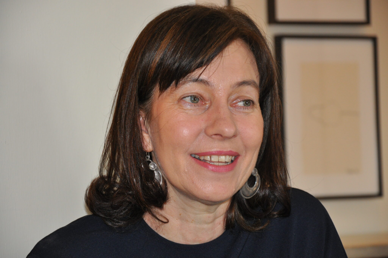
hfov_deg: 14.0
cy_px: 129
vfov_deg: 9.3
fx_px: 1582
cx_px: 194
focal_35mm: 147
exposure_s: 1/60
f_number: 5.6
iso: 800
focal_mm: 98
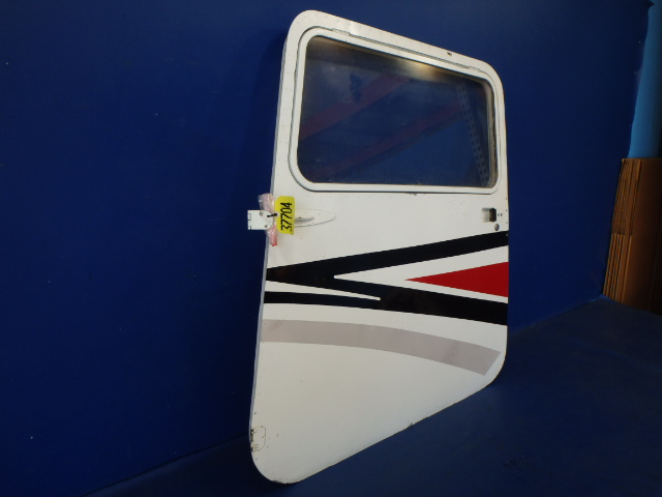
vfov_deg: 49.7
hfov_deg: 63.4
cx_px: 331
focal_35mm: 28
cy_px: 248
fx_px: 535
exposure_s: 1/50
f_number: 3.9
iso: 125
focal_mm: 5
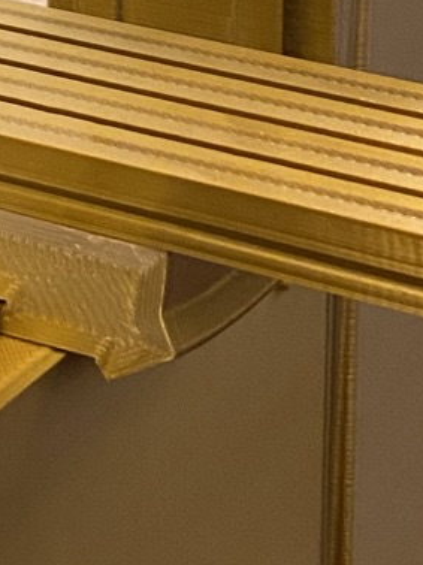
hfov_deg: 10.5
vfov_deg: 13.6
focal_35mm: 141
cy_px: -139
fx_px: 2300
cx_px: 141
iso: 500
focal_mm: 4.25
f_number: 1.8
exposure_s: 1/60
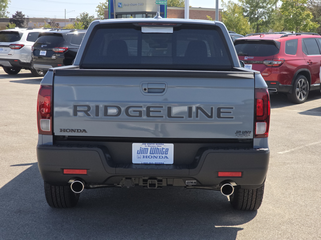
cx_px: 160
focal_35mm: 69
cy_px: 120
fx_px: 640
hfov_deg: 28.2
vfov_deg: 21.3
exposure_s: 1/1093
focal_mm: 7.9
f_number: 2.4
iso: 50
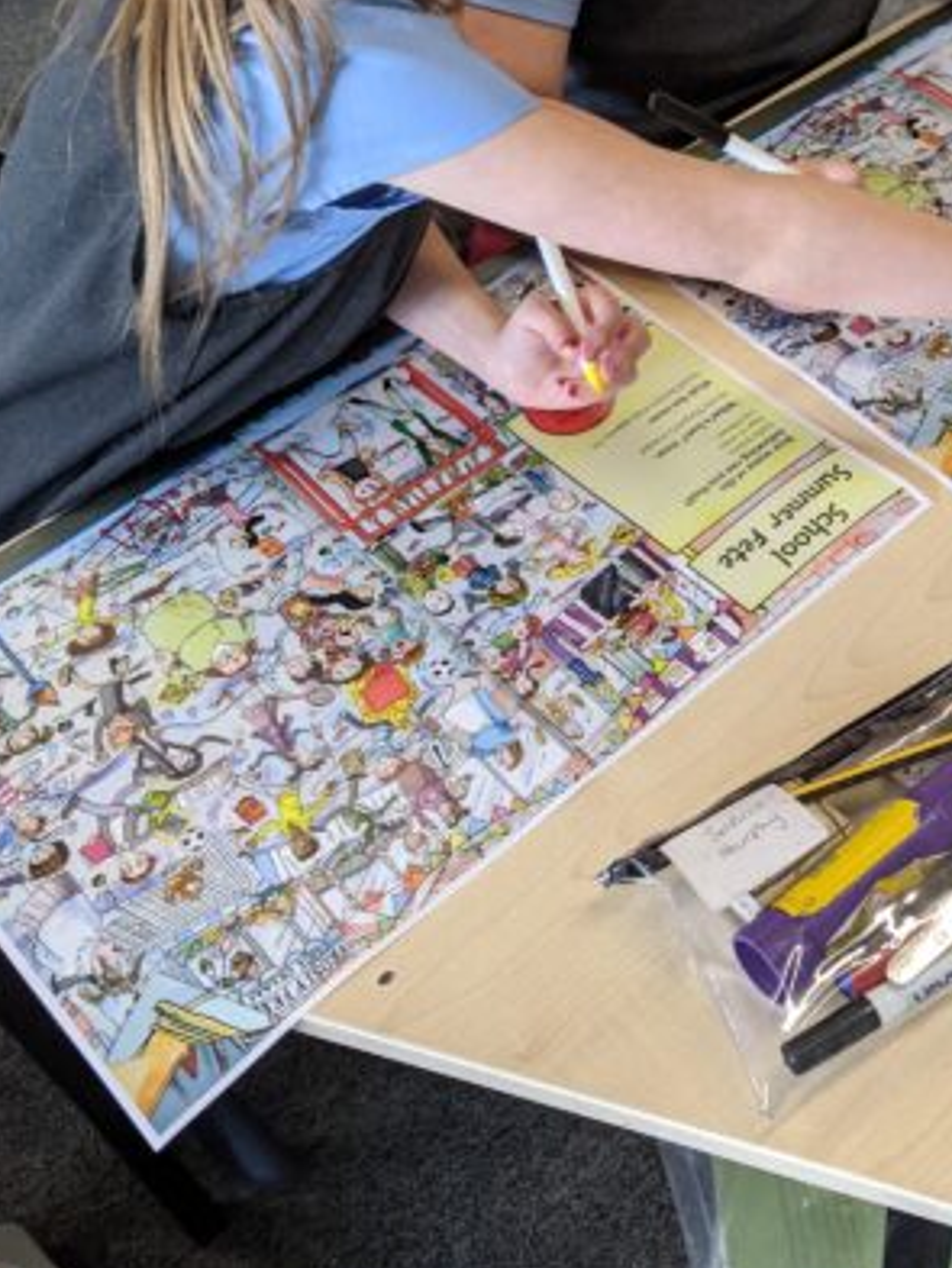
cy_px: 536
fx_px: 1613
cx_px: 697
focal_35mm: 44
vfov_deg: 42.8
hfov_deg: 32.4
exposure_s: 1/25
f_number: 1.8
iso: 309
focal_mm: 4.44
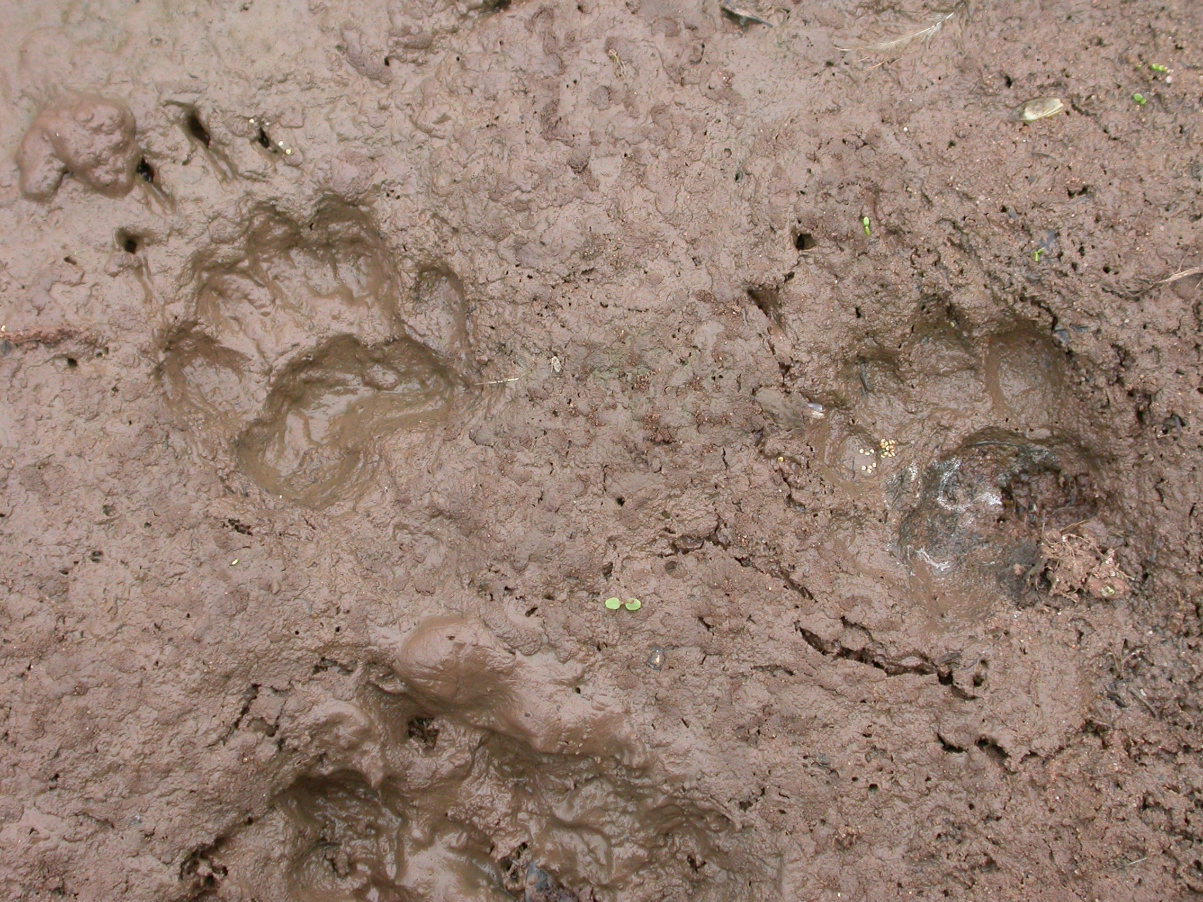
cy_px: 451
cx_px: 602
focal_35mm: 83
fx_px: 2884
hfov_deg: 23.6
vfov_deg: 17.8
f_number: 4.1
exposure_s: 1/227
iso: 100
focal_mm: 17.3
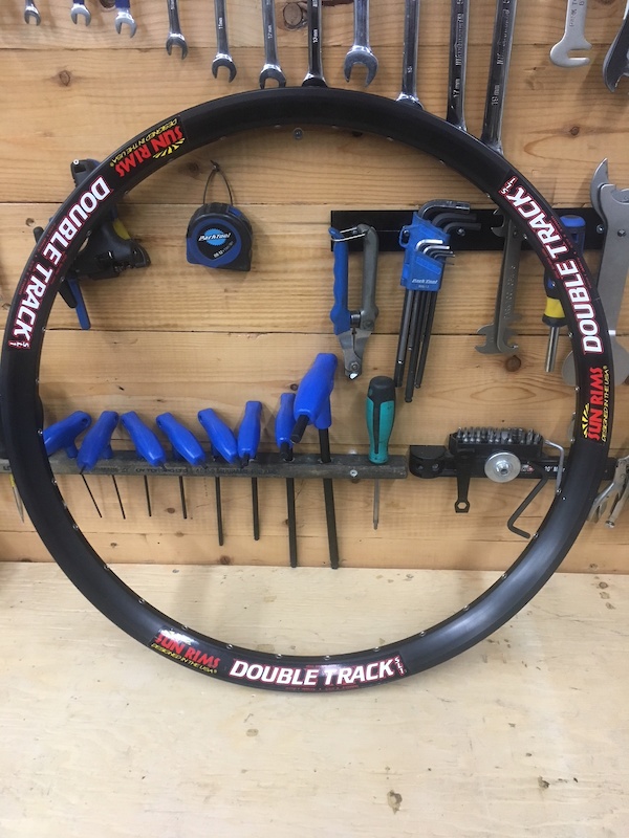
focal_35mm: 29
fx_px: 703
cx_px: 314
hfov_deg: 48.2
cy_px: 419
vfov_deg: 61.7
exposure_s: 1/30
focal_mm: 4.15
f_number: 2.2
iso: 125
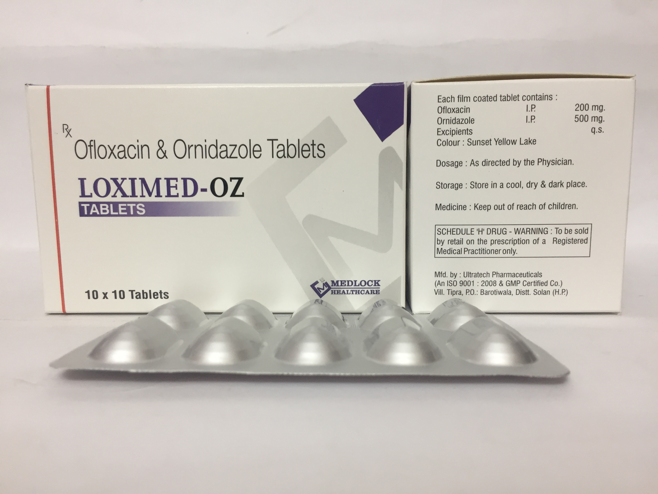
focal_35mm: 29
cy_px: 247
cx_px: 329
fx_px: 551
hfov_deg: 61.7
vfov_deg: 48.2
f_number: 2.2
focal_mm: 4.15
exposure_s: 1/33
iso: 80
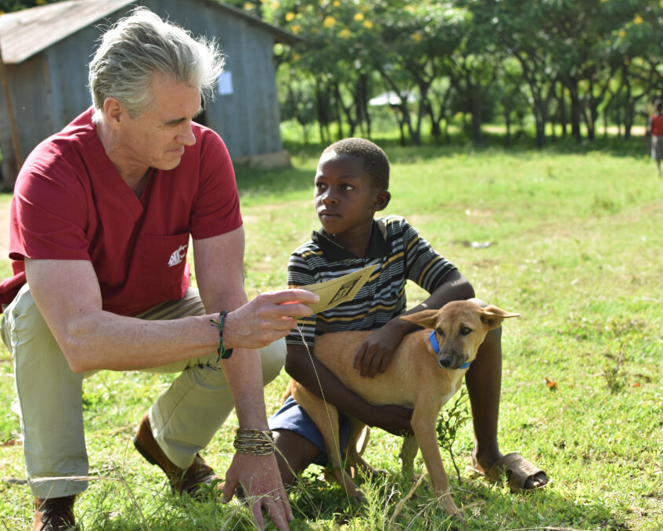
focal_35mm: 60
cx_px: 351
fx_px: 1169
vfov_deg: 25.6
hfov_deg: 31.7
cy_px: 267
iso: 100
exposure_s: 1/640
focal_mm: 35
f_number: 3.2
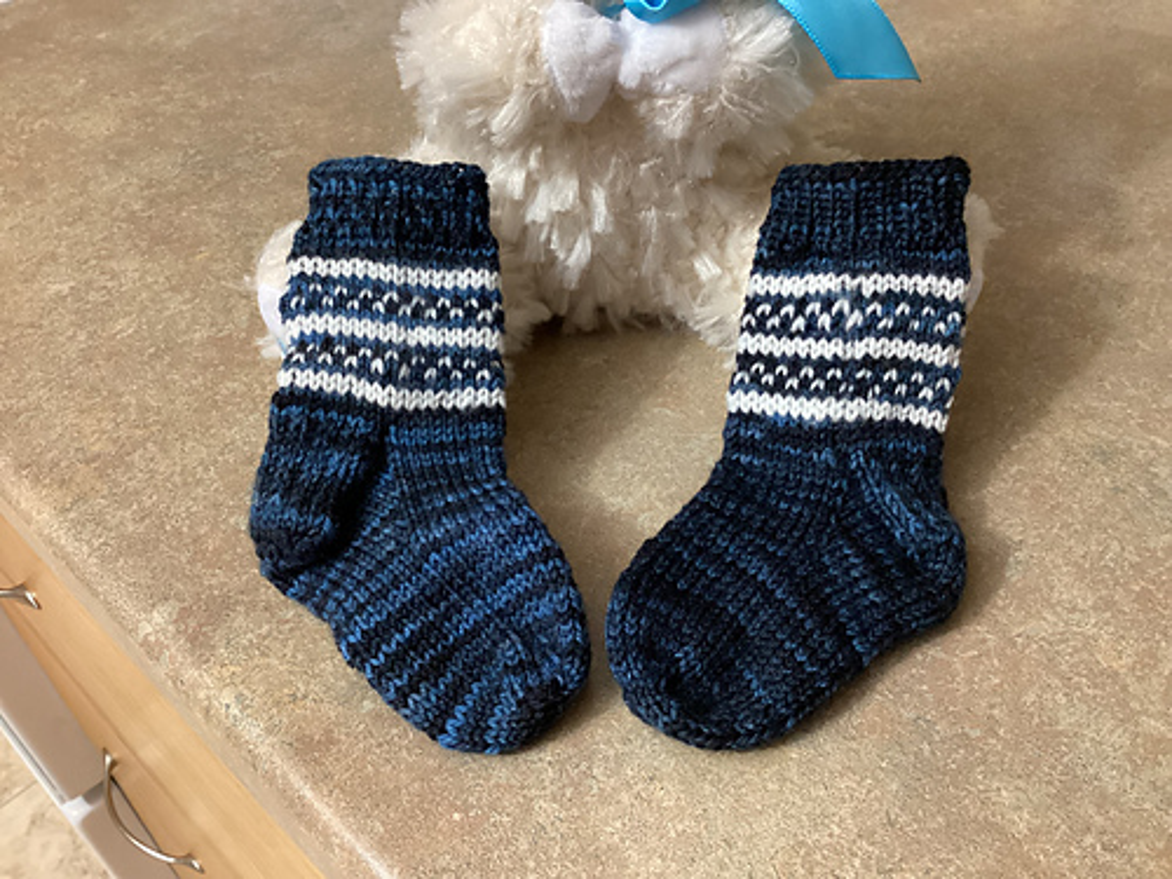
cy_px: 440
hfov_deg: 58.4
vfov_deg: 45.4
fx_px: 1050
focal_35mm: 31
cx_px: 586
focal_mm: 3.3
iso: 400
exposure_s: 1/30
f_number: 2.4
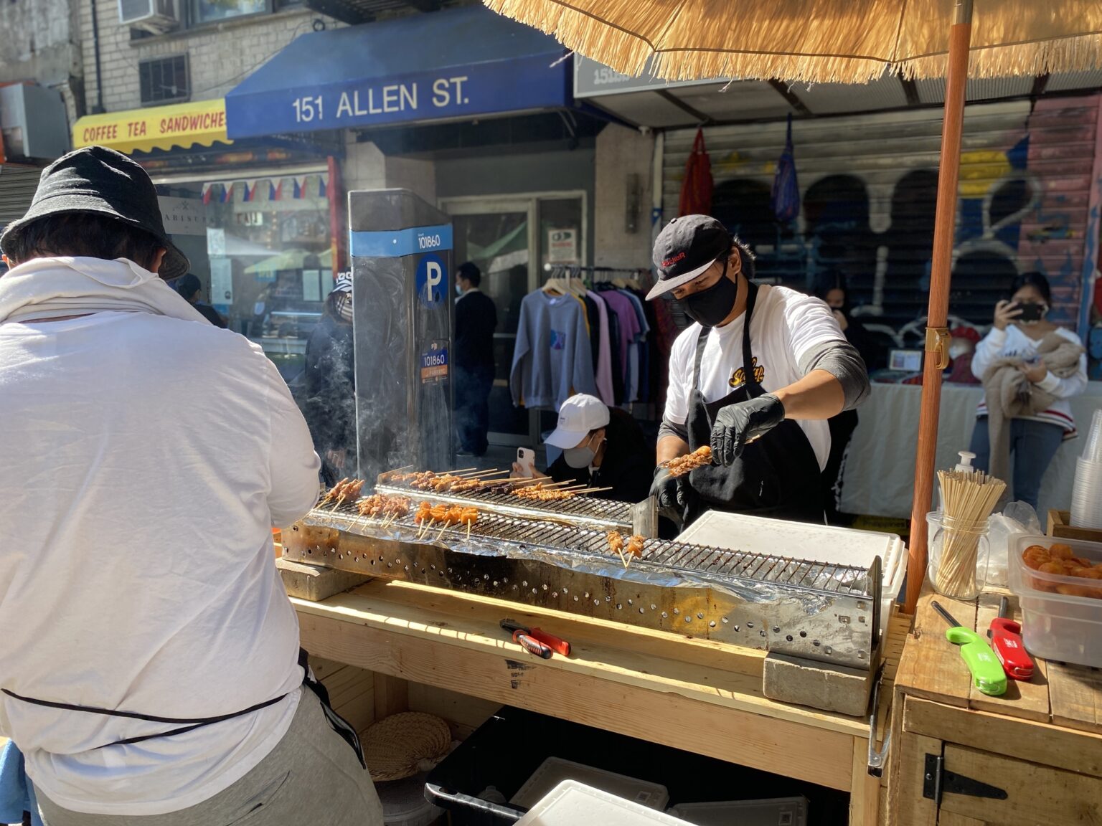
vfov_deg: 53.1
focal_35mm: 26
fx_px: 828
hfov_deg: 67.3
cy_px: 413
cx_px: 551
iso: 32
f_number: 1.8
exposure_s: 1/772
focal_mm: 4.25
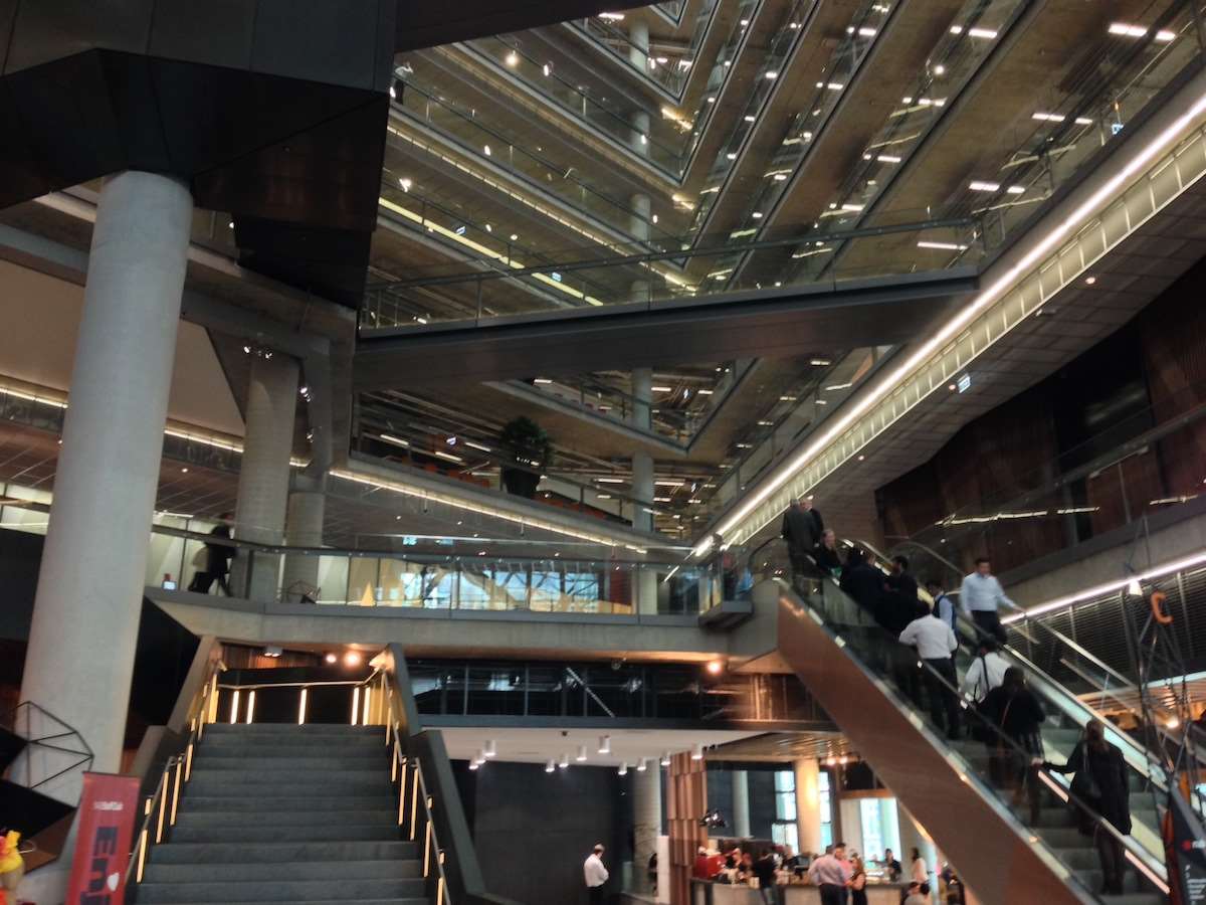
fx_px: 1150
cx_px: 603
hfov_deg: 55.4
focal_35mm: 33
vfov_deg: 42.9
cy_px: 452
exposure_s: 1/20
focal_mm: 4.12
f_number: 2.4
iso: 160
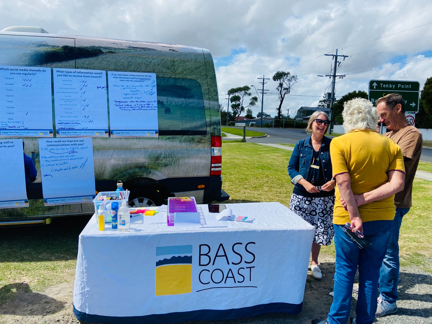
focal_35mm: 26
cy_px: 162
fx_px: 324
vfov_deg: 53.1
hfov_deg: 67.3
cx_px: 216
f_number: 1.8
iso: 32
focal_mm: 4.25
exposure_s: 1/3300
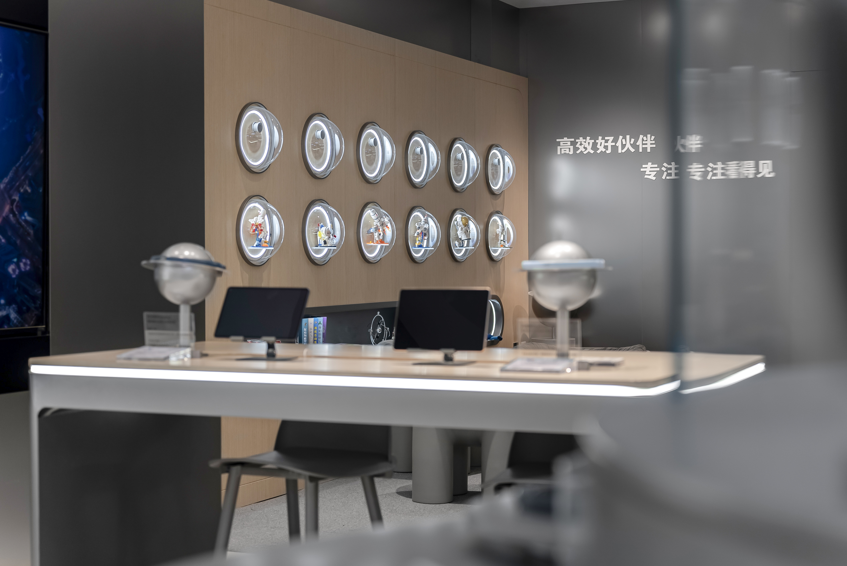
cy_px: 283
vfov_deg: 21.6
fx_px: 1483
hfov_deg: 31.9
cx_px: 424
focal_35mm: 63
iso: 250
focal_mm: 63
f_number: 3.2
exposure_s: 1/80
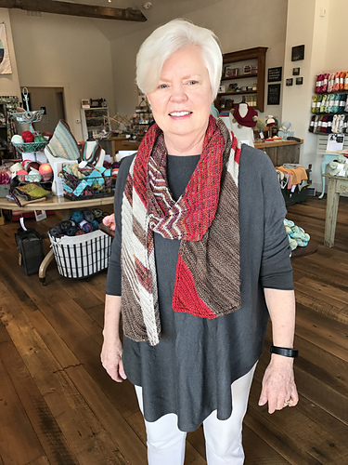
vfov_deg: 63.4
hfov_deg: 49.7
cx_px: 174
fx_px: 375
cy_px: 232
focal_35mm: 28
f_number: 1.8
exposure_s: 1/120
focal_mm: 3.99
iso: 25
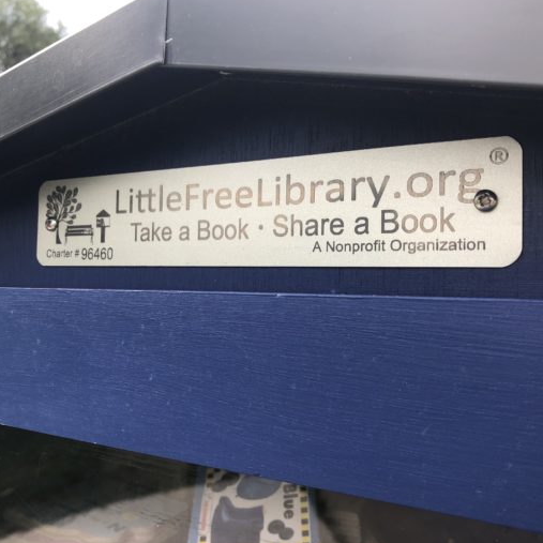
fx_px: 603
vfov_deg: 48.4
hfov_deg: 48.4
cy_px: 268
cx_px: 248
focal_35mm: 34
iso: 20
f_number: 1.8
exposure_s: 1/310
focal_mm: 3.99
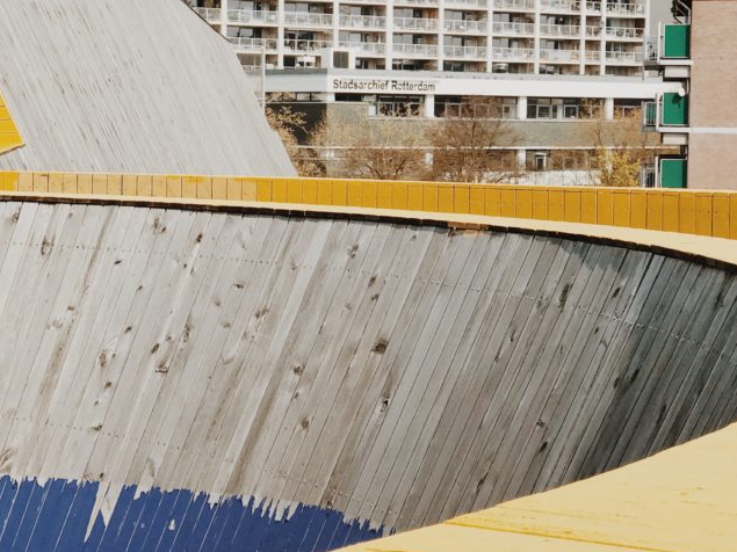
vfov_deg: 14.1
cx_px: 152
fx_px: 2235
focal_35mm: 105
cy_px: 248
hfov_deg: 18.6
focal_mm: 6.6
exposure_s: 1/948
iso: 20
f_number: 2.8
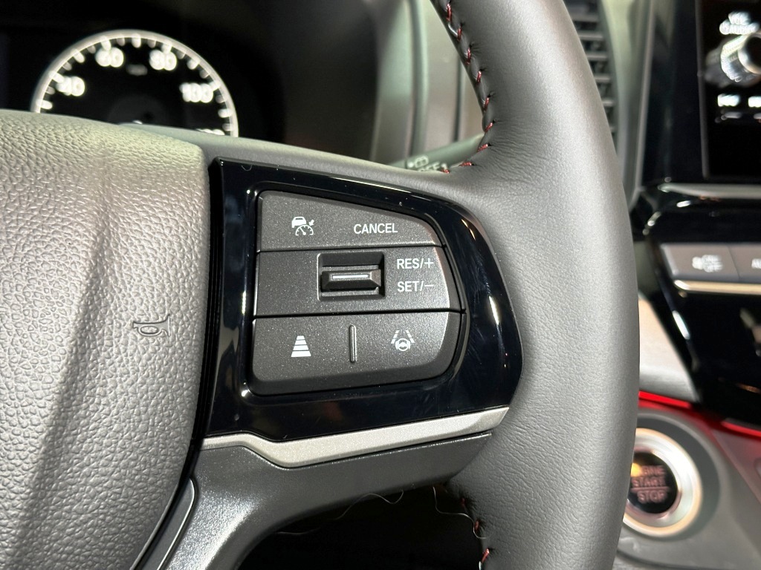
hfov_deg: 39.7
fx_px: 1055
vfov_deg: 30.3
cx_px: 380
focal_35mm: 48
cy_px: 285
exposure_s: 1/30
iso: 400
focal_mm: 6.86
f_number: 1.78
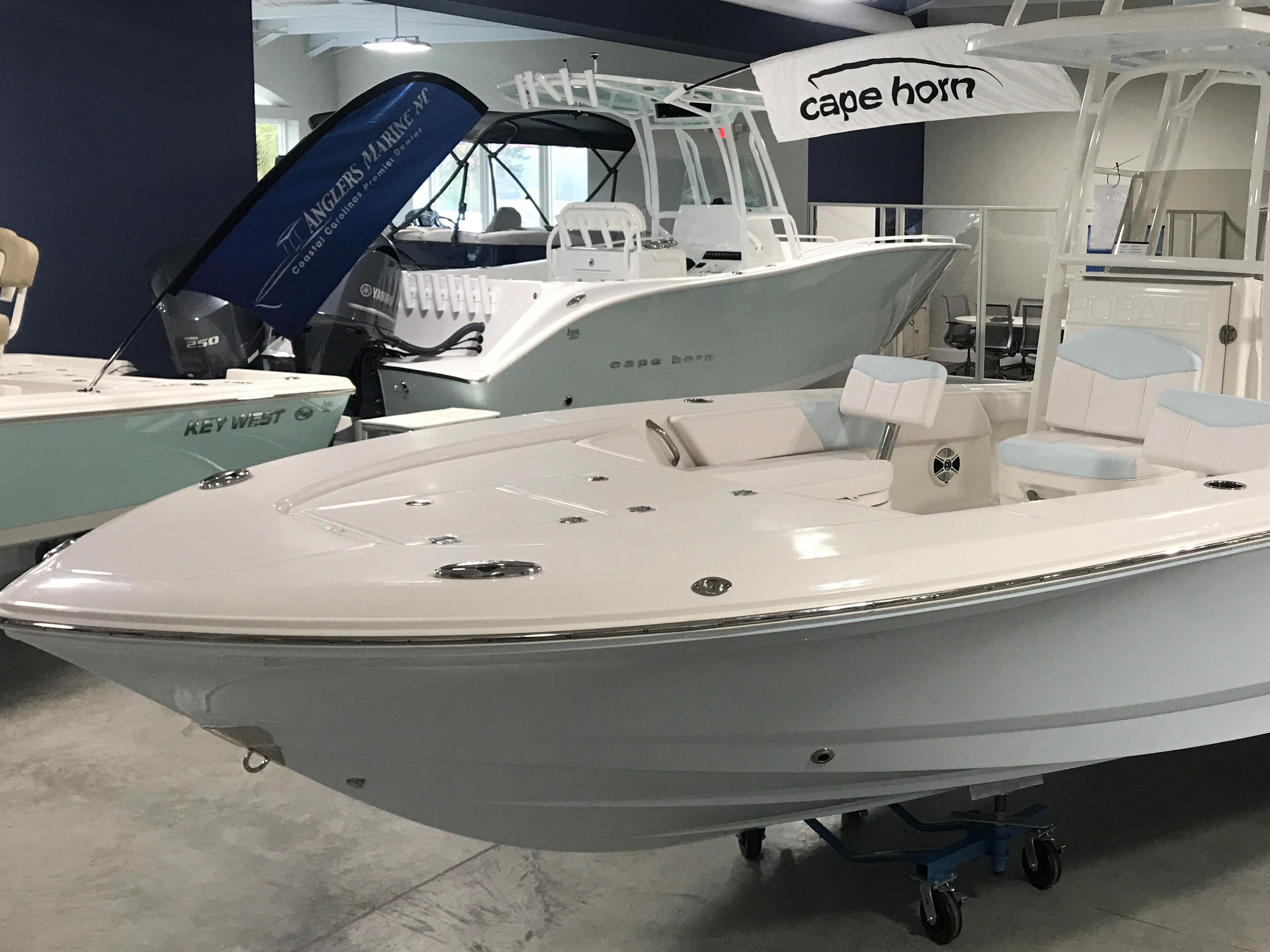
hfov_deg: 45.7
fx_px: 1468
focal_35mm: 40
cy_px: 411
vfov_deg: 35.9
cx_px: 897
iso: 25
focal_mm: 3.99
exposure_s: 1/40
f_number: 1.8
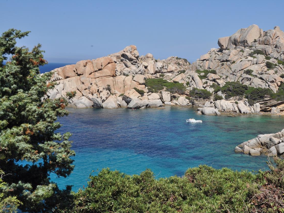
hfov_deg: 36.1
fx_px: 435
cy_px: 107
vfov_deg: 27.5
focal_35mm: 53
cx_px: 162
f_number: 25
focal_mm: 32
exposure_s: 1/200
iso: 400
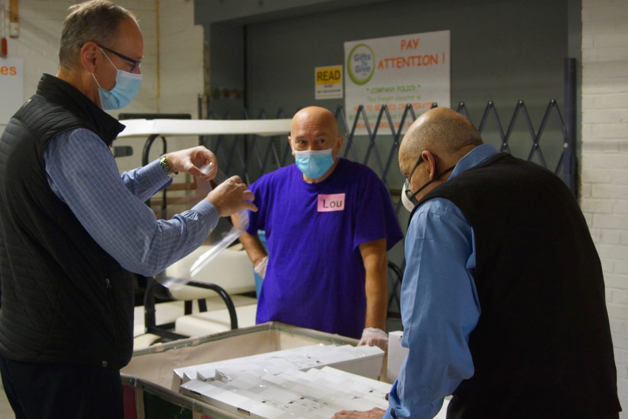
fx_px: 916
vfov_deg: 25.8
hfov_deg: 37.8
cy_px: 210
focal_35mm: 52
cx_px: 314
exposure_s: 1/60
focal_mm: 35
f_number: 4
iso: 640
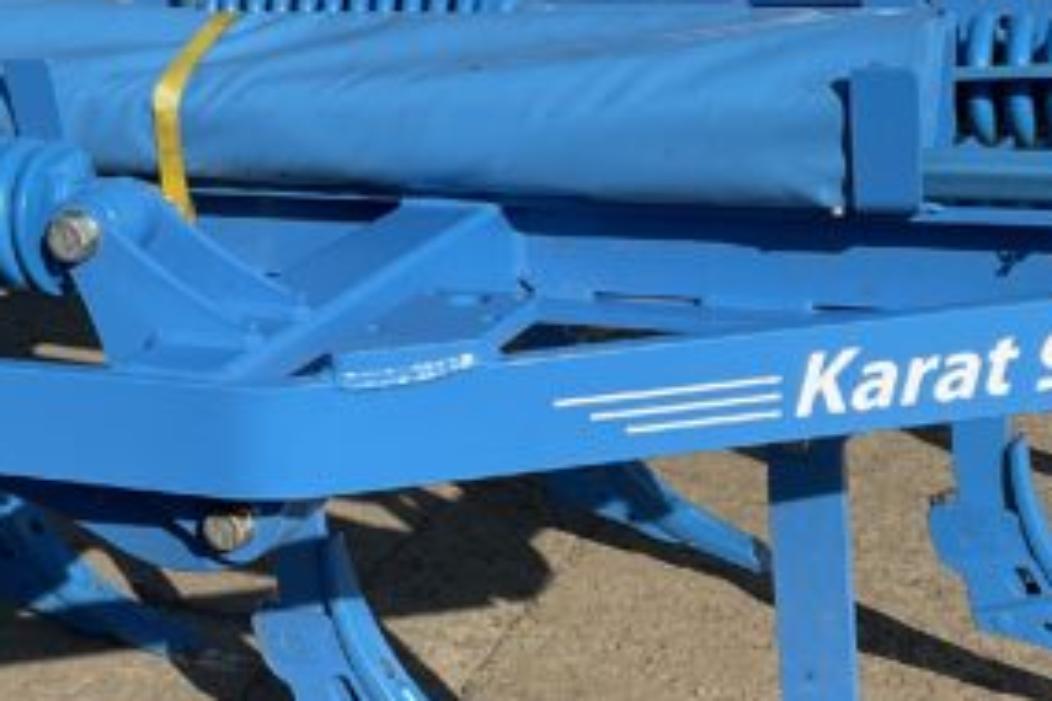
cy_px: 378
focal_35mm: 74
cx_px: 391
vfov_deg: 18.4
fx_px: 2162
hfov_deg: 27.2
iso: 20
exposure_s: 1/2320
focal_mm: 3
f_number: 1.8
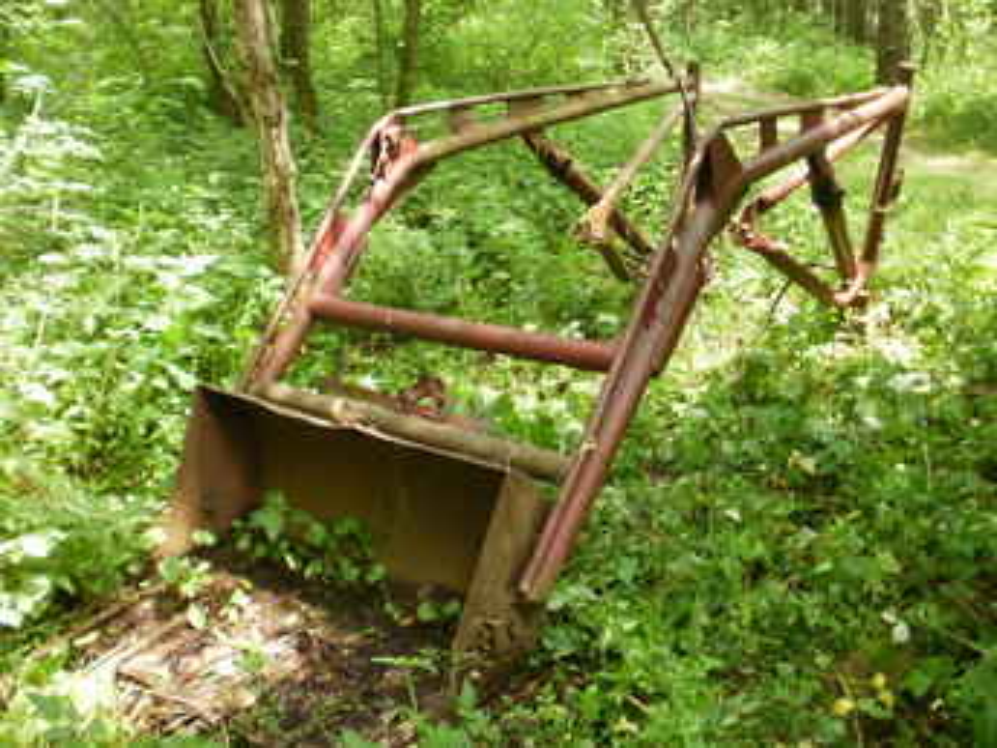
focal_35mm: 36
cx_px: 498
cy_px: 374
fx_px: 1037
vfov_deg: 39.7
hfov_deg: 51.4
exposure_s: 1/40
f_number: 3.5
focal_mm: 6.3
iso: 100
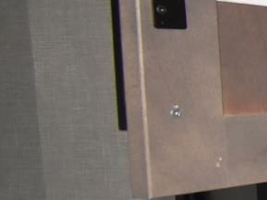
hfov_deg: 11.3
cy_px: 140
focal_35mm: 90
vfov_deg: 16.4
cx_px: 817
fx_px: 694
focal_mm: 10
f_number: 4.5
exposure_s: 1/60
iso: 1800
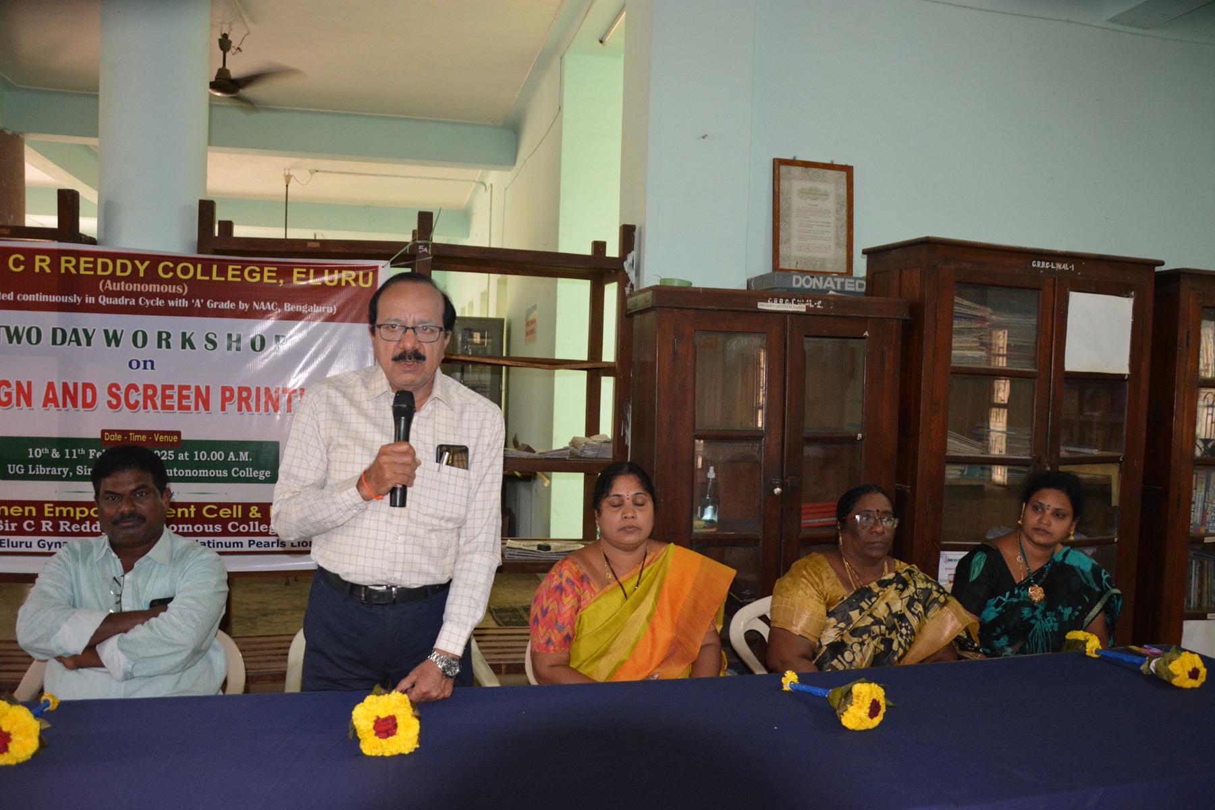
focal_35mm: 27
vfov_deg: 47.9
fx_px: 911
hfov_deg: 67.4
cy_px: 405
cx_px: 608
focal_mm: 18
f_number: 3.5
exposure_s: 1/60
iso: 1800
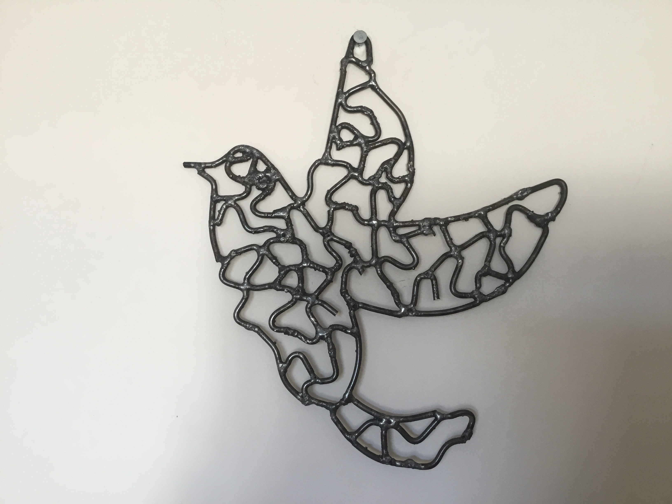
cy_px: 252
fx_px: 602
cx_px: 336
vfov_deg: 45.4
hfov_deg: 58.4
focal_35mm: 31
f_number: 2.4
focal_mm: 3.3
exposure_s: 1/33
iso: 80
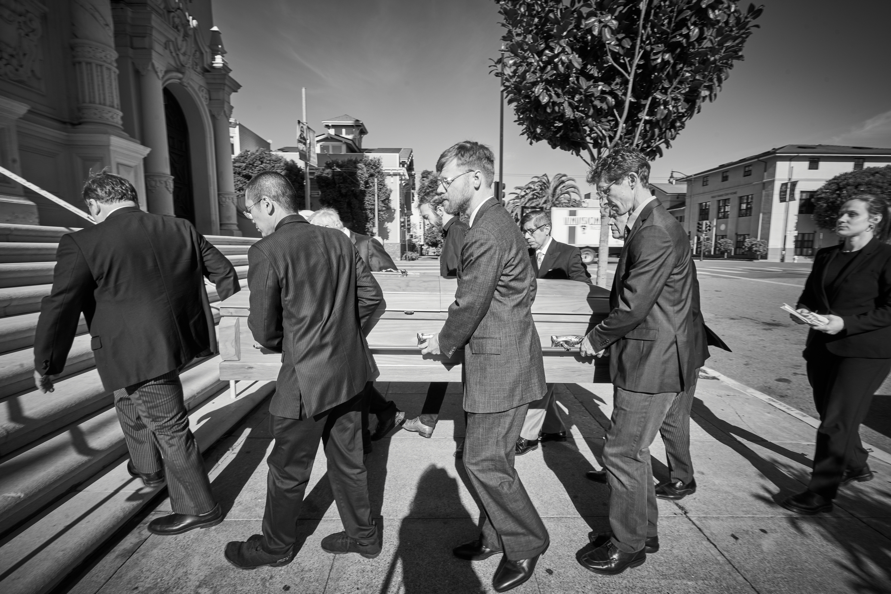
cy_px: 297
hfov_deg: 96.7
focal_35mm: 16
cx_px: 446
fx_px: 396
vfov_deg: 73.8
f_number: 14
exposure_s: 1/100
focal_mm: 16
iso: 250
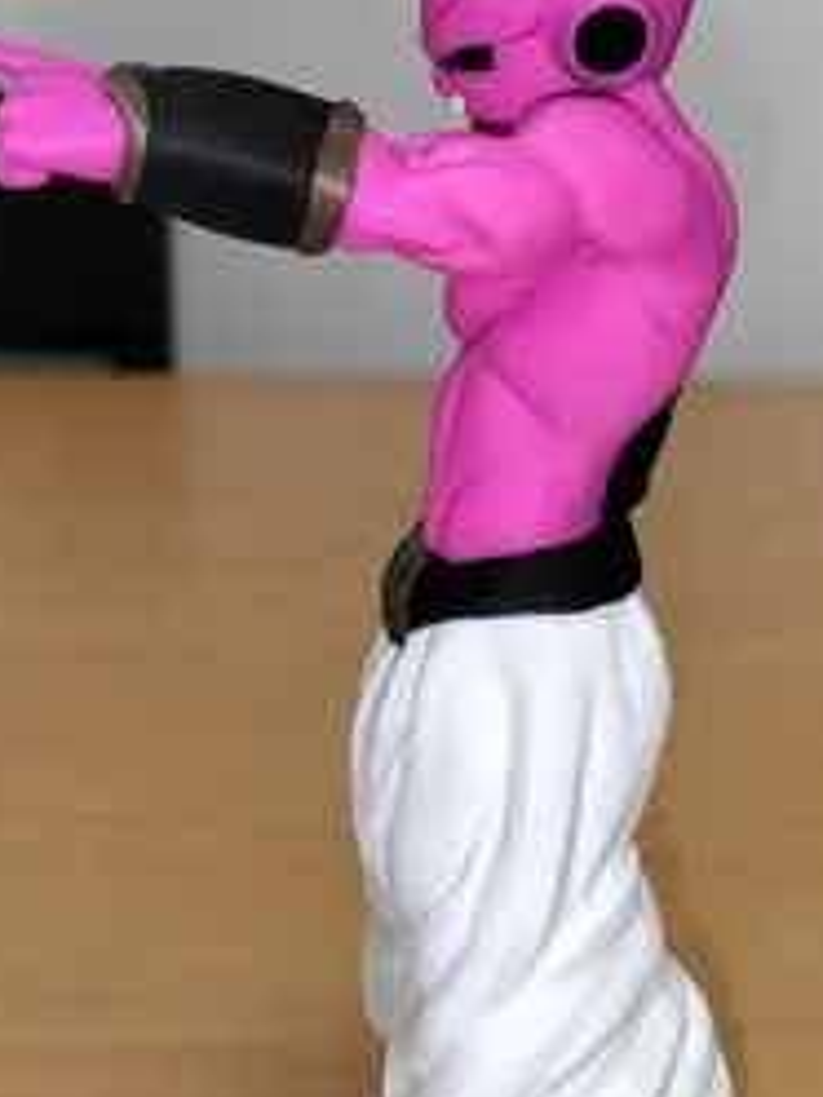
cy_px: 462
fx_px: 2790
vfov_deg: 22.2
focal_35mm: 88
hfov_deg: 16.8
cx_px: 500
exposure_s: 1/100
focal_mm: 5.59
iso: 264
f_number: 1.88
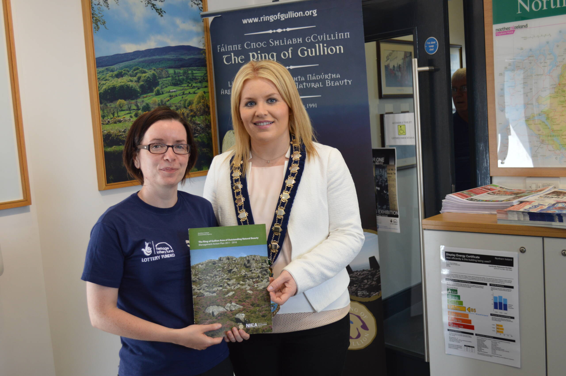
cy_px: 188
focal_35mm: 42
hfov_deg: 46.4
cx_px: 283
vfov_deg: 31.8
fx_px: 660
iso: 400
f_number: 4.5
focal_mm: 28
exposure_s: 1/60
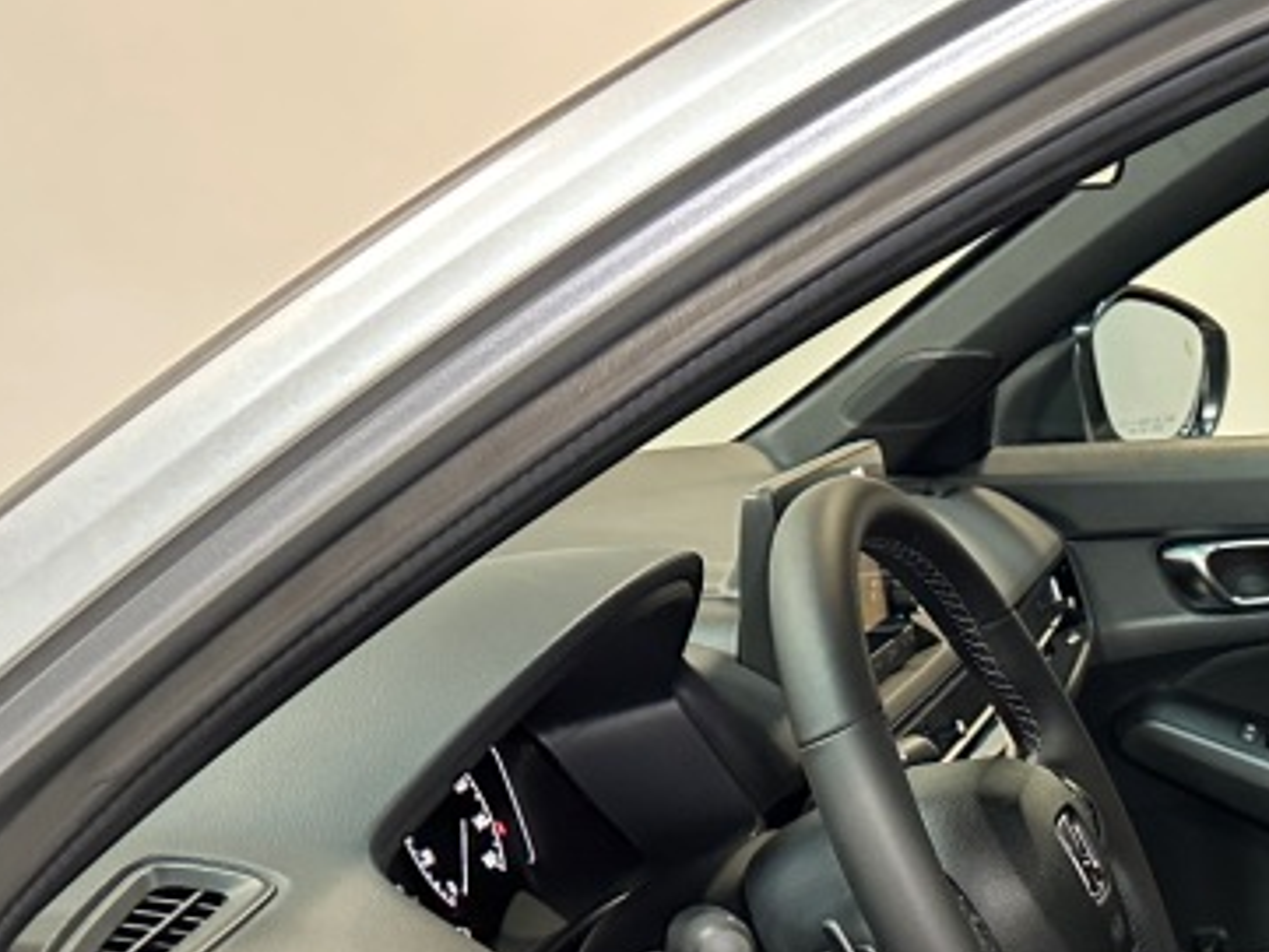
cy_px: 1103
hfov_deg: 25.8
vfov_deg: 20.4
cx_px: 1494
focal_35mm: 68
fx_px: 2494
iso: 800
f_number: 1.78
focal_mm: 6.86
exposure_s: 1/40
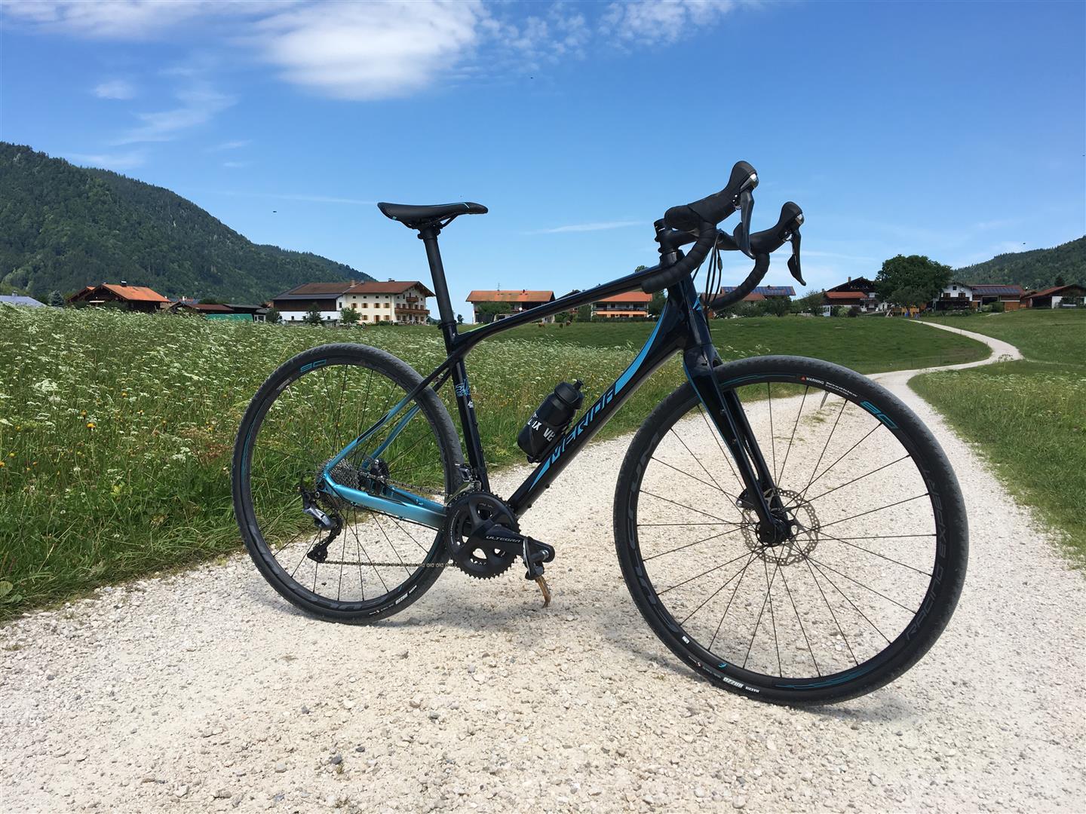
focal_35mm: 29
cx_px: 543
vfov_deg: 48.2
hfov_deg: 61.7
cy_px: 407
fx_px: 910
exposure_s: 1/1399
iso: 25
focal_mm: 4.2
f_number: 2.2
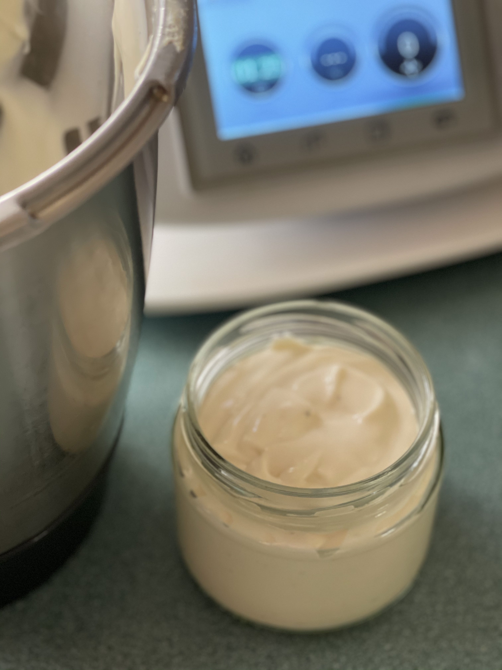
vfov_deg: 30.3
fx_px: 1238
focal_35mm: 64
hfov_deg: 22.9
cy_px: 335
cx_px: 251
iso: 250
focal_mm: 7.5
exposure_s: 1/71
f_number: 2.2
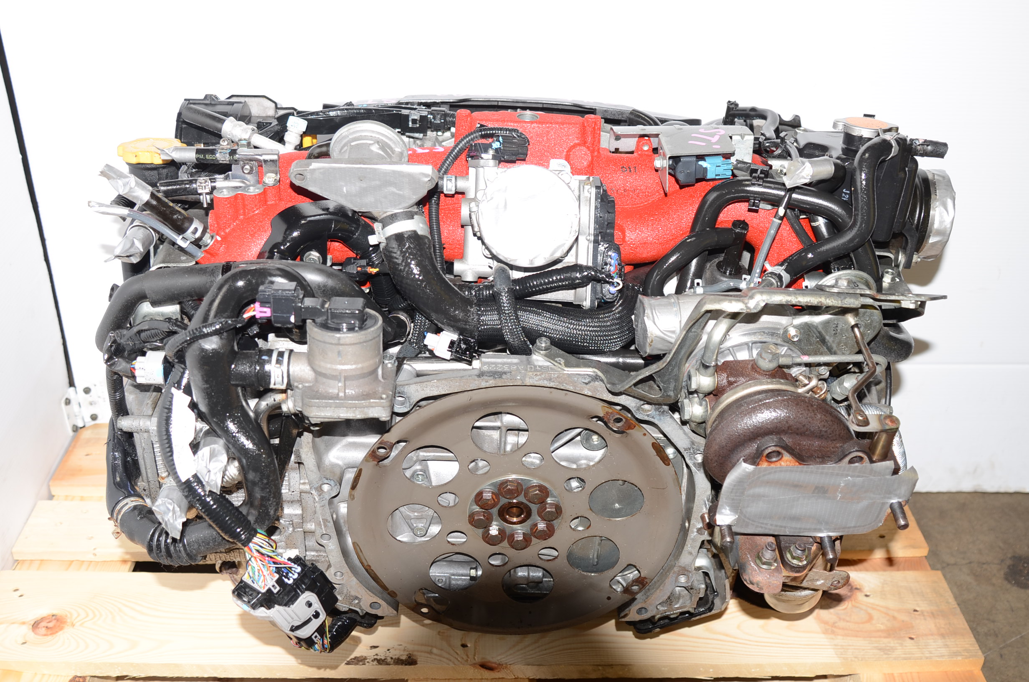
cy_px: 341
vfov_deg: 36.7
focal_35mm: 36
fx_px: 1027
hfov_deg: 53.2
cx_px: 514
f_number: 4.5
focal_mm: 24
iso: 100
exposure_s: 1/100
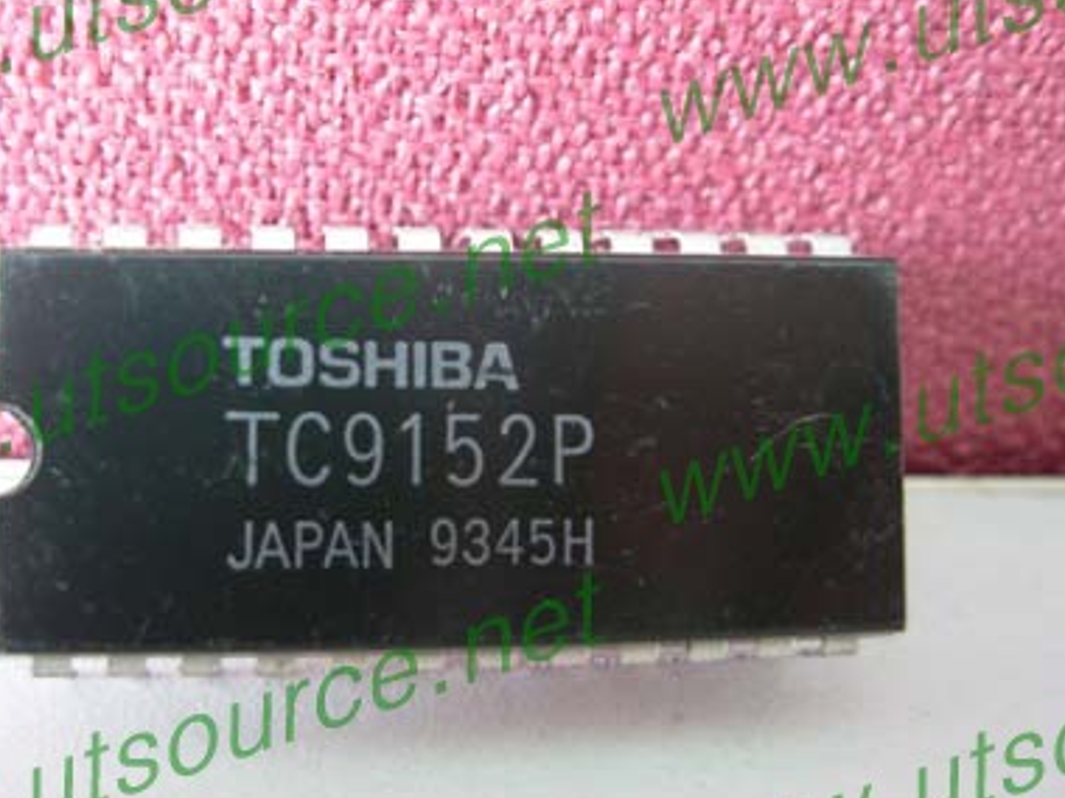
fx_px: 1538
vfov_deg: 29.0
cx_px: 443
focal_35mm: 50
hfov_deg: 38.1
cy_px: 309
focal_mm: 6.3
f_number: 2.9
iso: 141
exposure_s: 1/4
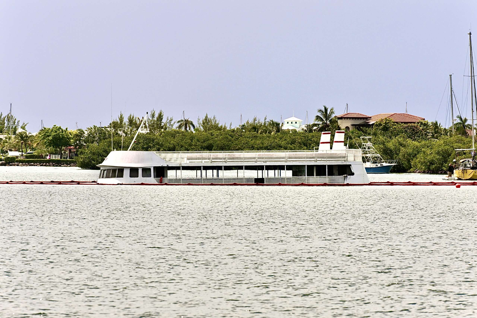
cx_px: 238
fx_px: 3975
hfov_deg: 6.9
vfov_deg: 4.6
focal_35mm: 300
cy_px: 159
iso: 200
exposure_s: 1/320
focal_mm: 300
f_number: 2.8
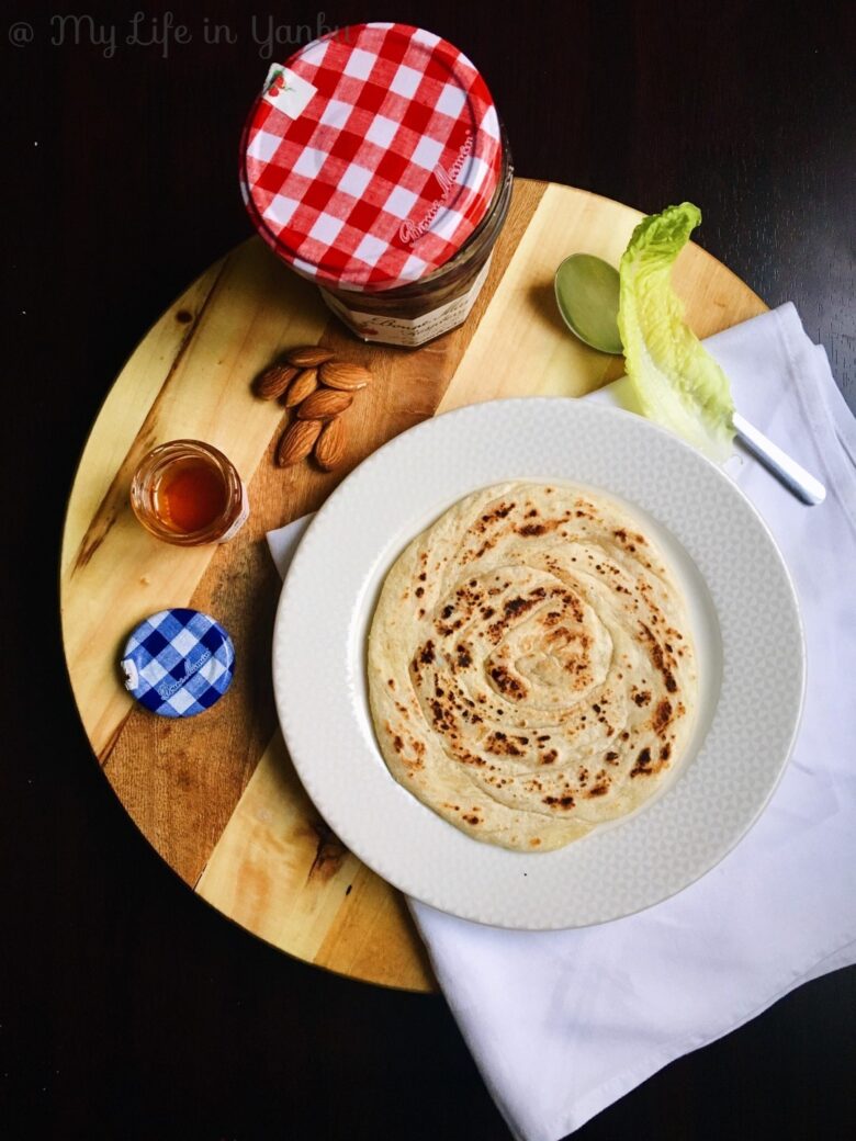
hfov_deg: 48.2
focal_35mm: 29
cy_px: 570
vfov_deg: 61.7
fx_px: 956
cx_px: 428
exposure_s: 1/30
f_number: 2.2
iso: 125
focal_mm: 4.15
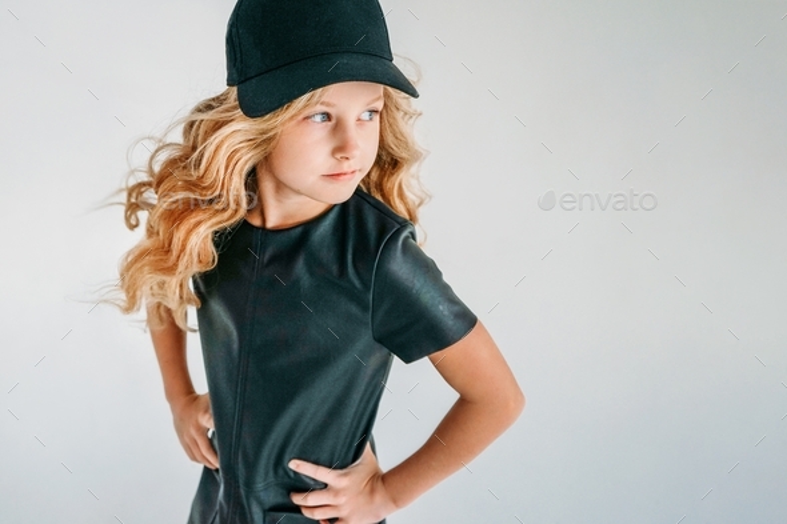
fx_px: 699
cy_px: 262
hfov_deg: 58.7
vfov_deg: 41.1
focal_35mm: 32
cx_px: 394
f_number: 4.5
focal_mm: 32
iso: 640
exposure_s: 1/125
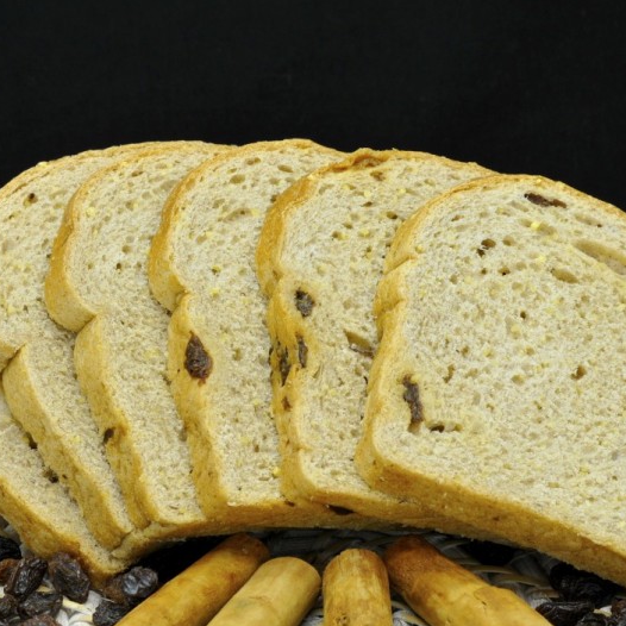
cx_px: 331
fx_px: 1903
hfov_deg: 18.7
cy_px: 316
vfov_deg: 18.7
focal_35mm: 93
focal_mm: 48
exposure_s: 1/5
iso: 200
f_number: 10
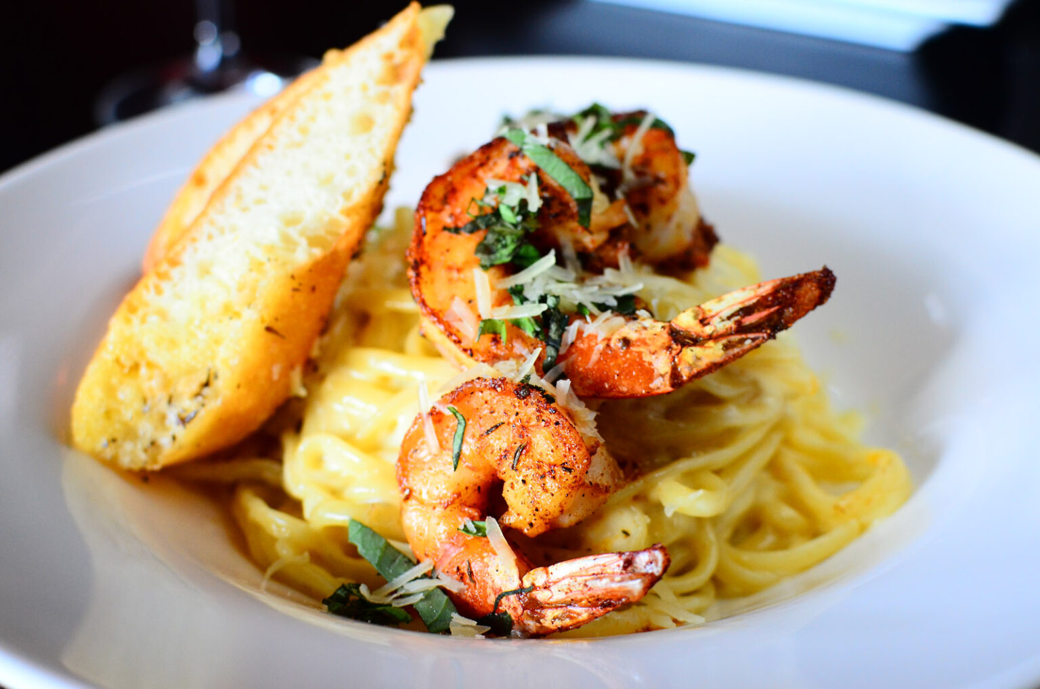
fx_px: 1514
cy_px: 344
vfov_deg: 25.7
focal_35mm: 52
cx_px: 520
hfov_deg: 37.9
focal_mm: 35
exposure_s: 1/200
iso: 1000
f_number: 5
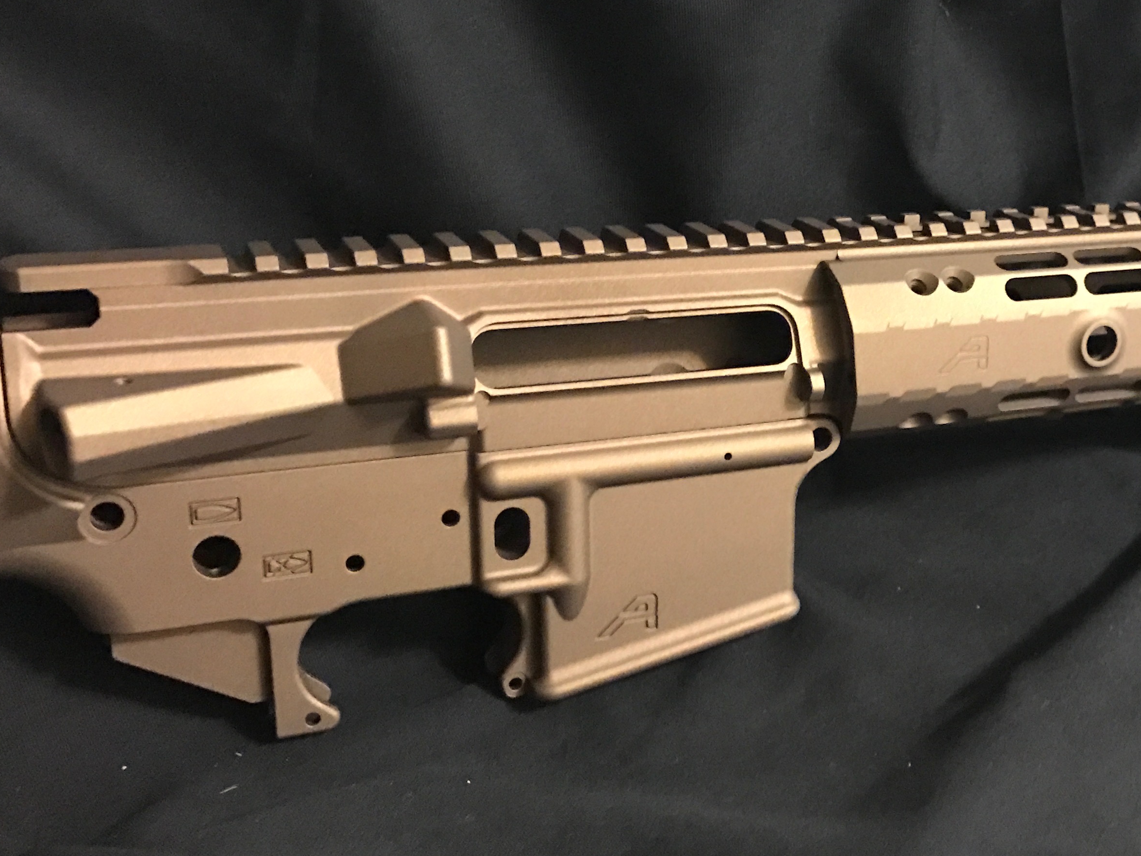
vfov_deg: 30.3
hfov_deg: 38.3
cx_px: 903
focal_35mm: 48
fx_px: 1582
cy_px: 418
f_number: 1.8
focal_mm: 3.99
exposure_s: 1/4
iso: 125
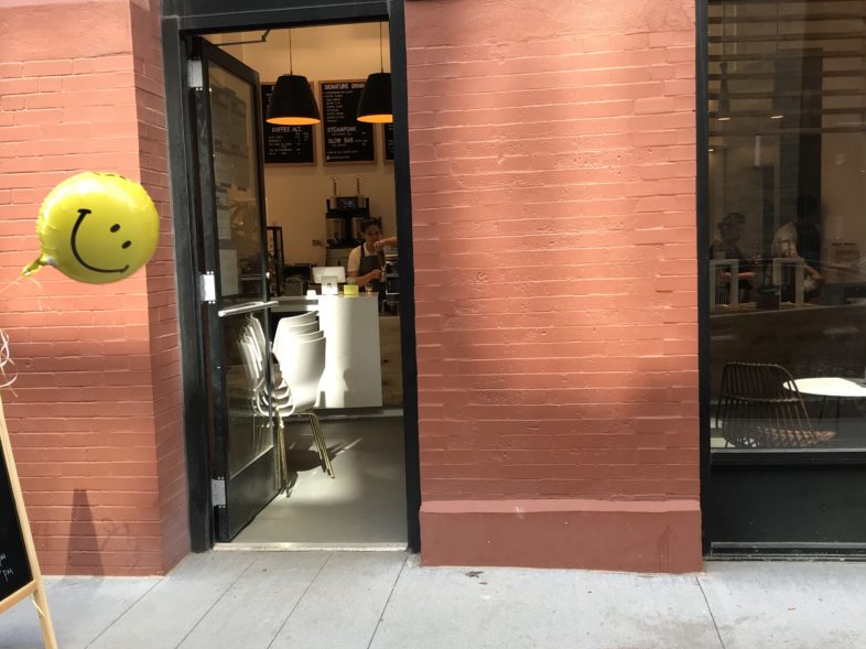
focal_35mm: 38
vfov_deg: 37.7
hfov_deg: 49.0
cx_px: 413
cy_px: 355
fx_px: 950
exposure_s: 1/120
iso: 32
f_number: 1.8
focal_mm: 3.99
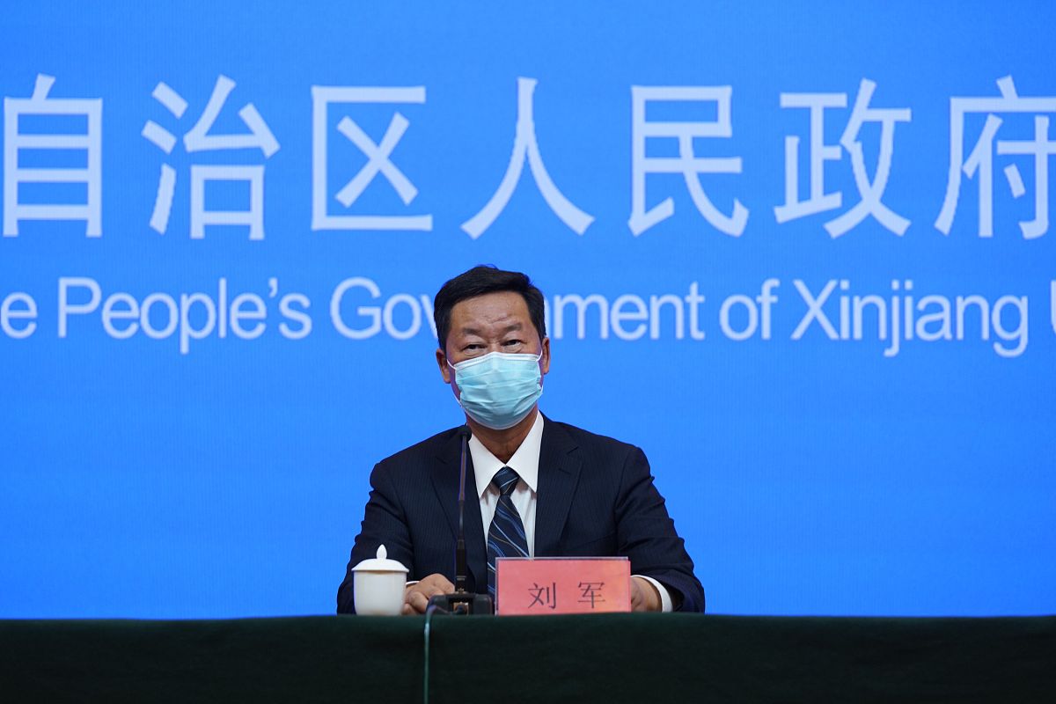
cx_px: 528
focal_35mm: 134
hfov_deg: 15.3
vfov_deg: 10.2
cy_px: 352
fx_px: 3930
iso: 1000
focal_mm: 134
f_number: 4
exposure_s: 1/160
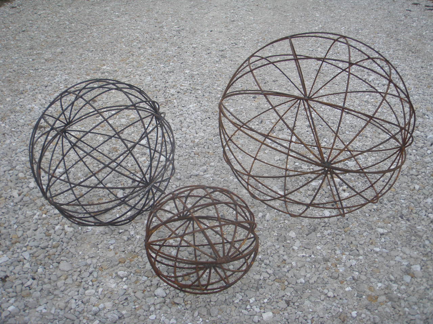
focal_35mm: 38
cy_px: 162
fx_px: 475
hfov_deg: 49.0
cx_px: 216
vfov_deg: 37.7
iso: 50
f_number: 3.5
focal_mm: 6.7
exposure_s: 1/160
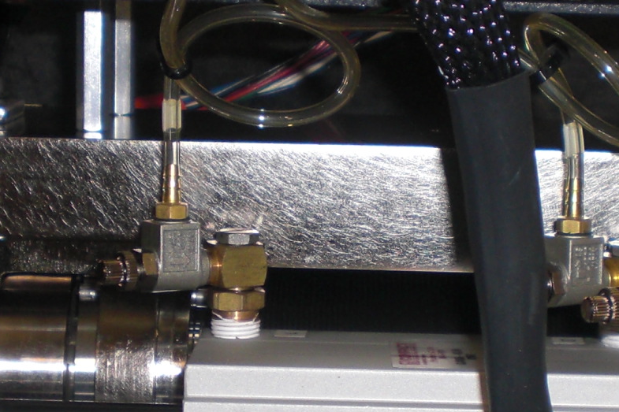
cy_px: 309
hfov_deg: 17.6
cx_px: 397
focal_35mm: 116
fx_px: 1994
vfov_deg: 11.8
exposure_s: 1/60
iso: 100
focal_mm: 6.3
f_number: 3.1
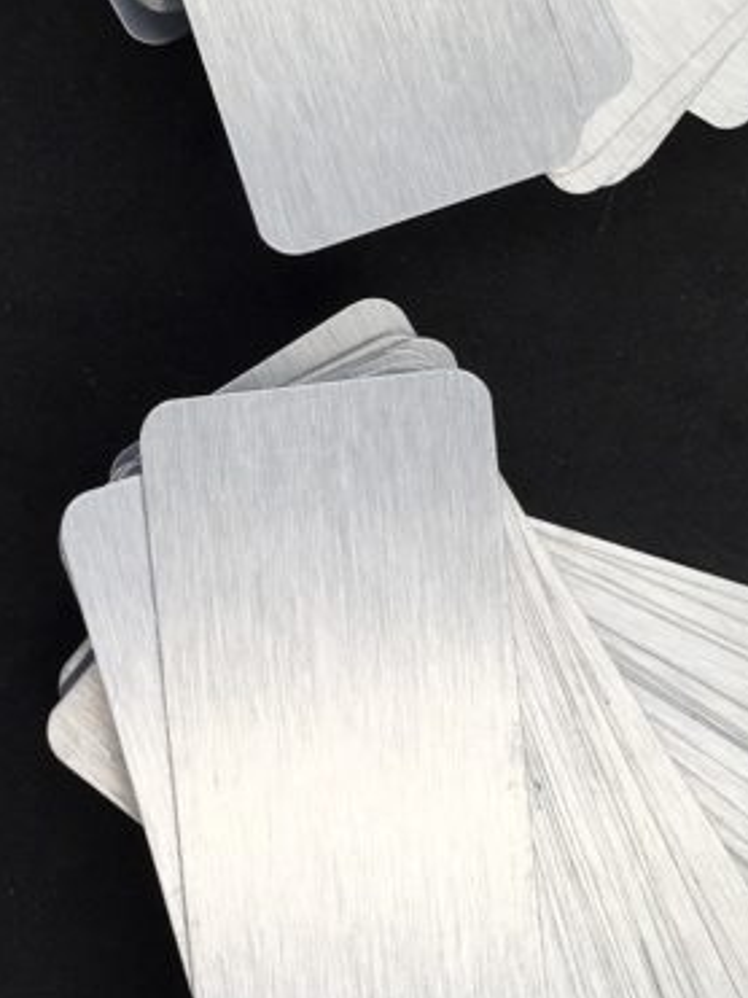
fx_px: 2306
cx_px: 336
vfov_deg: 24.3
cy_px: 339
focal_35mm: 80
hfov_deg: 18.4
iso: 25
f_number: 2.2
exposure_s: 1/100
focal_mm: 4.15
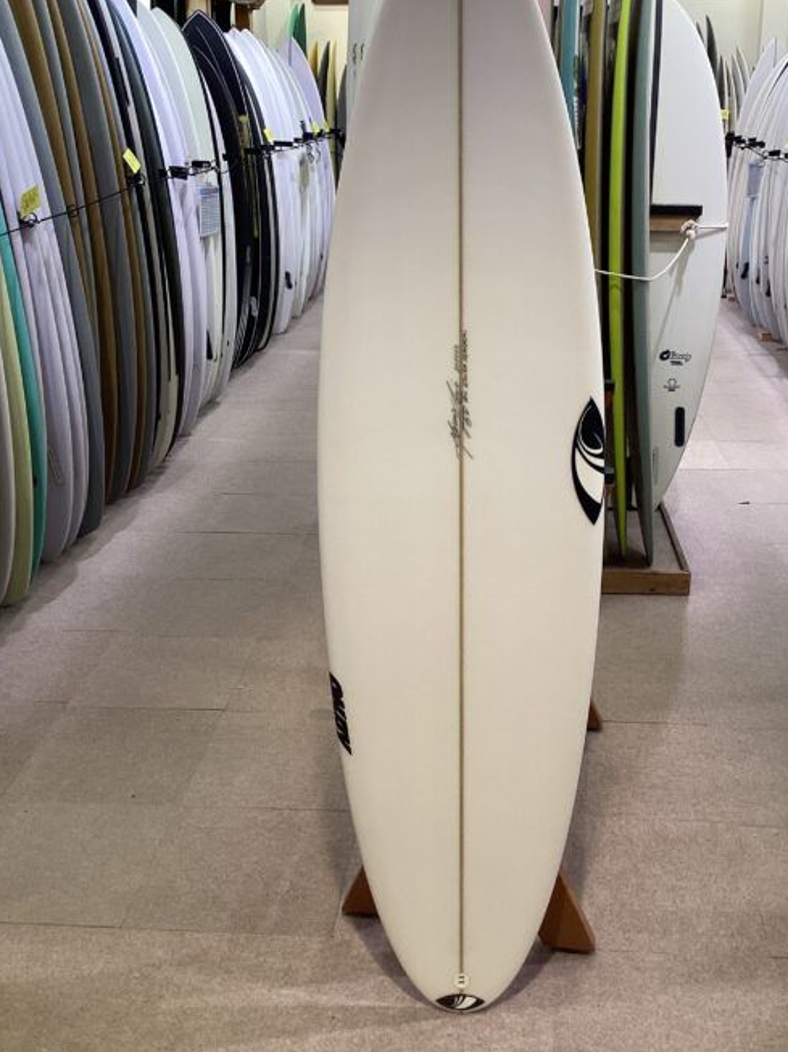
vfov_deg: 48.6
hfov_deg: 37.6
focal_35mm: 38
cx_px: 466
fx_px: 1155
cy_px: 411
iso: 80
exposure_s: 1/50
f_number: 2.4
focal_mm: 3.3
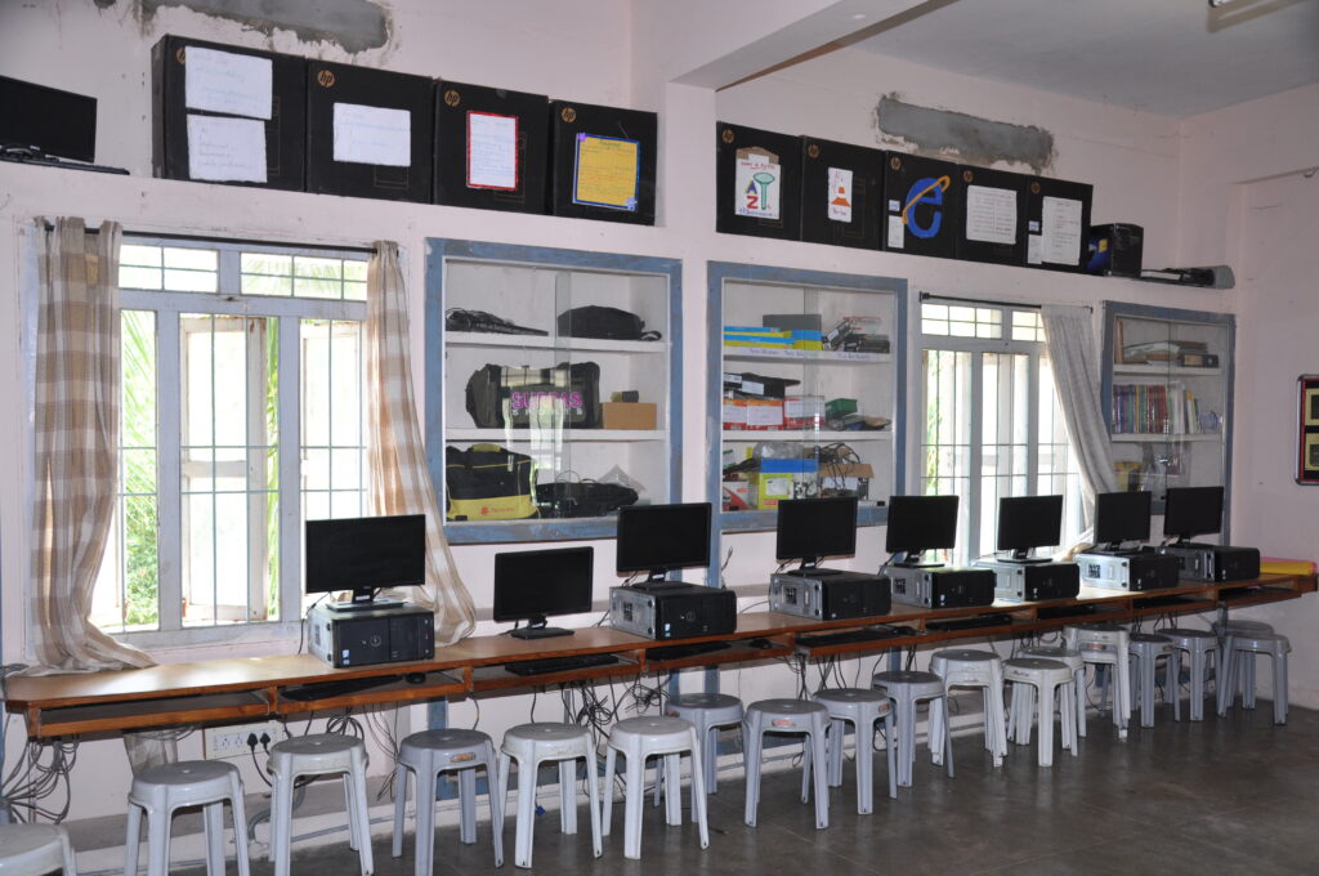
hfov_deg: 59.6
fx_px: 1153
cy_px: 438
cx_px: 660
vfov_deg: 41.6
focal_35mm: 32
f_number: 3.8
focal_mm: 21
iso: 250
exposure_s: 1/15
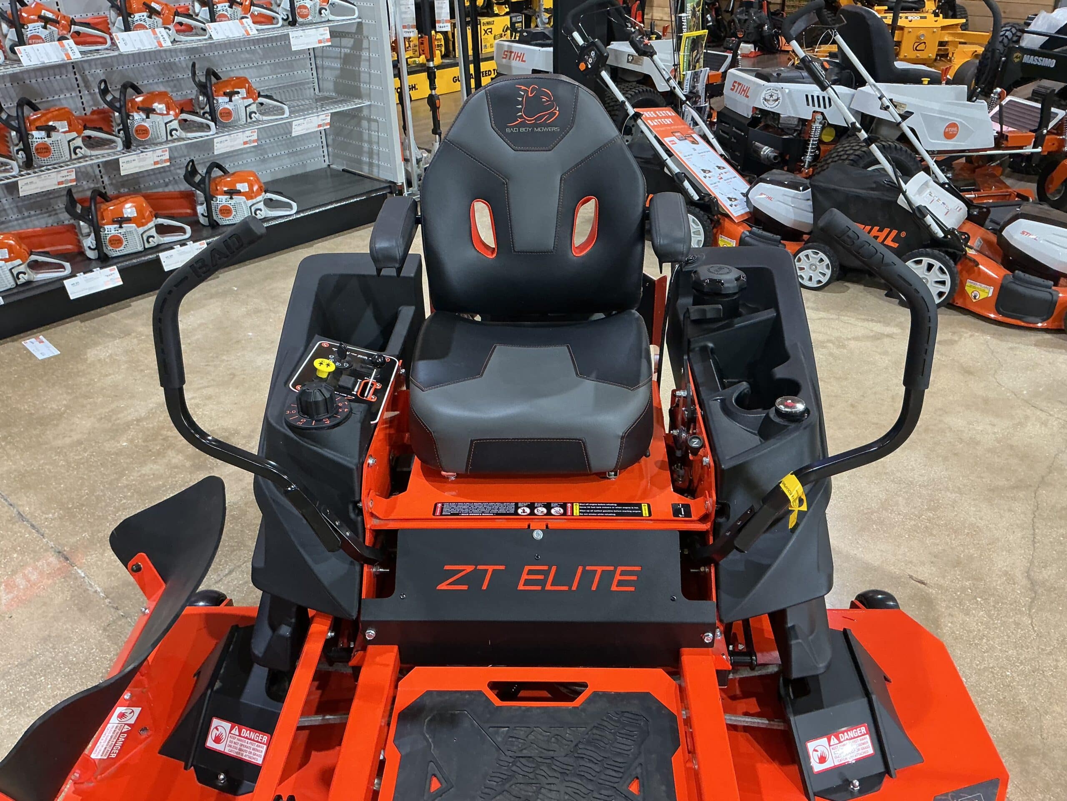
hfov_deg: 61.7
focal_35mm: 29
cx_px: 534
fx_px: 894
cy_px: 400
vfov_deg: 48.2
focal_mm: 3
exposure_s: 1/60
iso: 125
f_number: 1.8
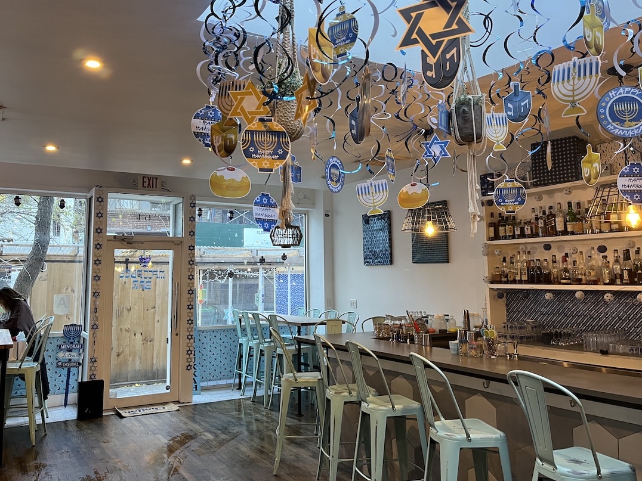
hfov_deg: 61.6
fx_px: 538
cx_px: 295
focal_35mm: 29
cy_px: 218
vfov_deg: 48.2
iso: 200
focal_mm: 5.1
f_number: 1.6
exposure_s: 1/60
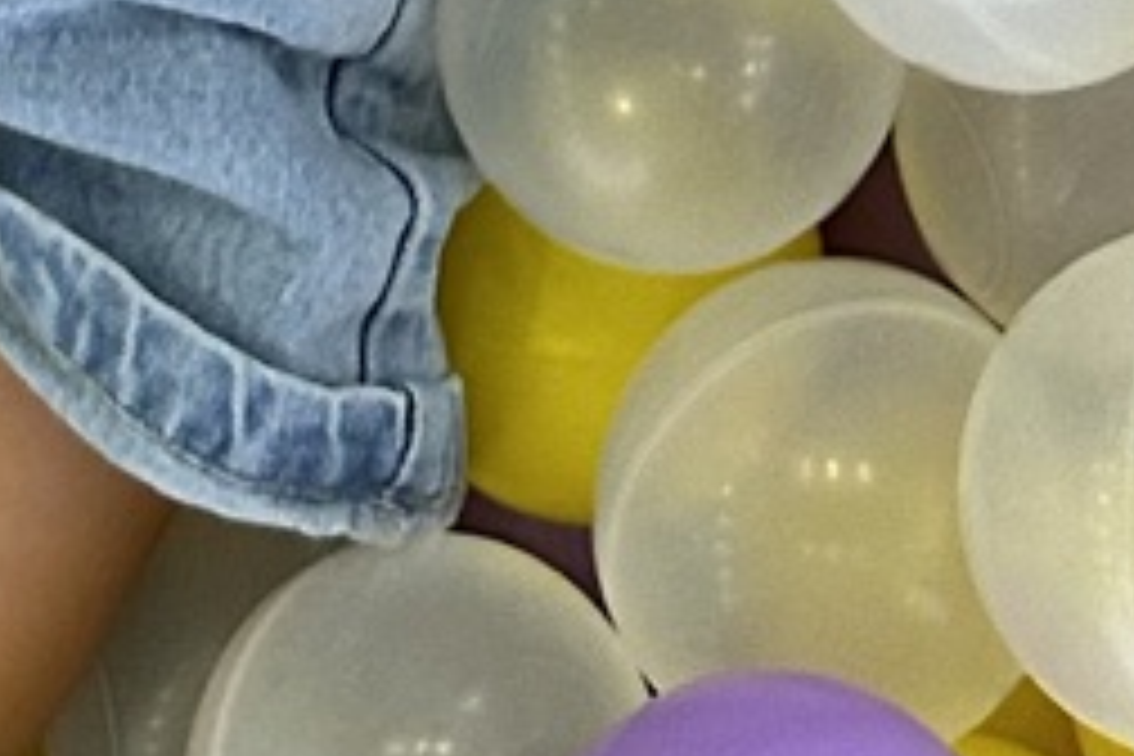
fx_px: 6237
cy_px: -1642
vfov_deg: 6.3
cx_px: 616
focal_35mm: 198
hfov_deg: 10.4
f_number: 1.78
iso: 160
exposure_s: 1/60
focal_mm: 6.86
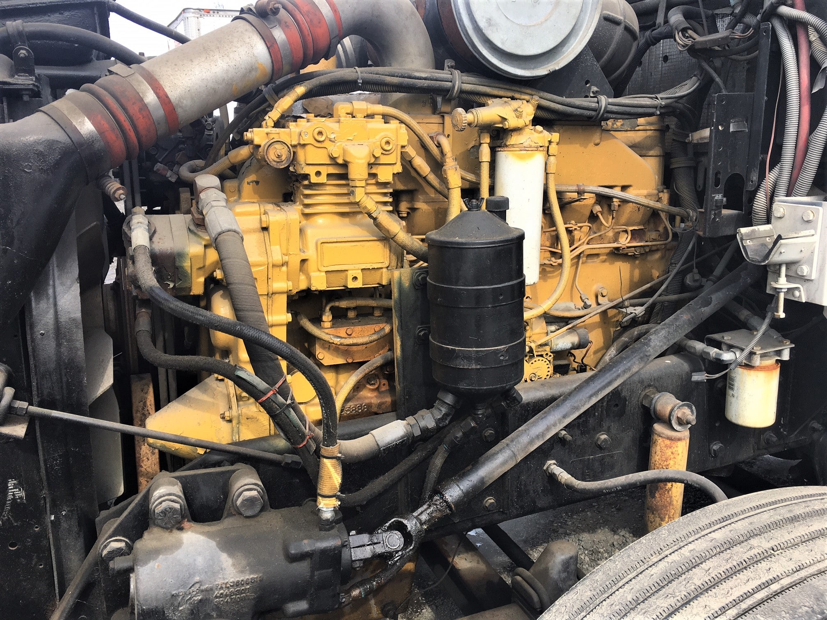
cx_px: 414
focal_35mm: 29
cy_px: 310
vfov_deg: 48.2
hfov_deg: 61.7
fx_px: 693
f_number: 2.2
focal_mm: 4.15
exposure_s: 1/320
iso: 25
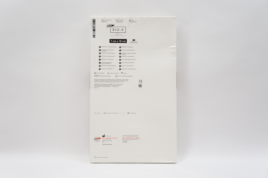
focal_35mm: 40
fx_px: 301
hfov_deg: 48.0
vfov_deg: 32.9
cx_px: 134
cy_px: 89
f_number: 5.6
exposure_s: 1/80
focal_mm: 27
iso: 400
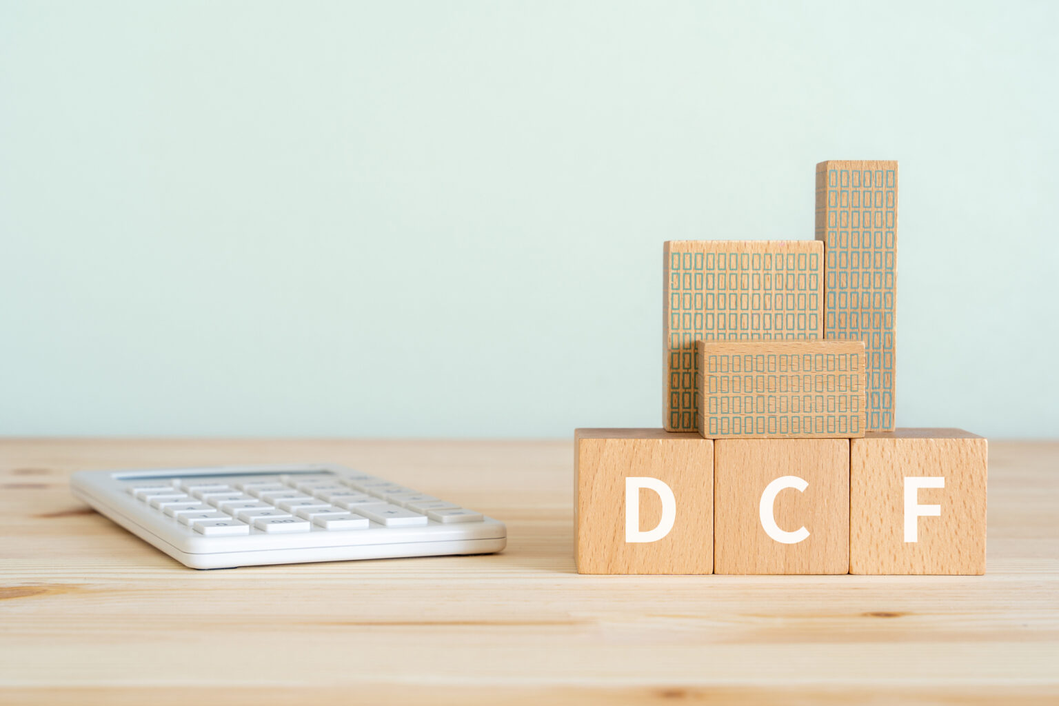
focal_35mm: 70
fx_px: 2059
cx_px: 530
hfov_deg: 28.8
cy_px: 353
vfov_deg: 19.5
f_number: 9
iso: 100
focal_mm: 70
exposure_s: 1/6
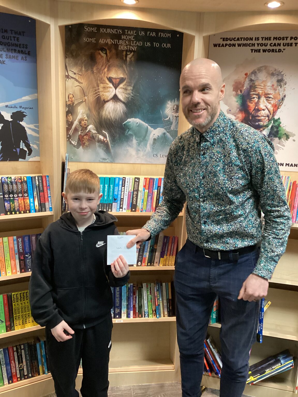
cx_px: 149
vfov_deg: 58.4
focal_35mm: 31
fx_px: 356
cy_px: 198
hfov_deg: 45.4
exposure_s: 1/50
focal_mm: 3.3
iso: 250
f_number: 2.4
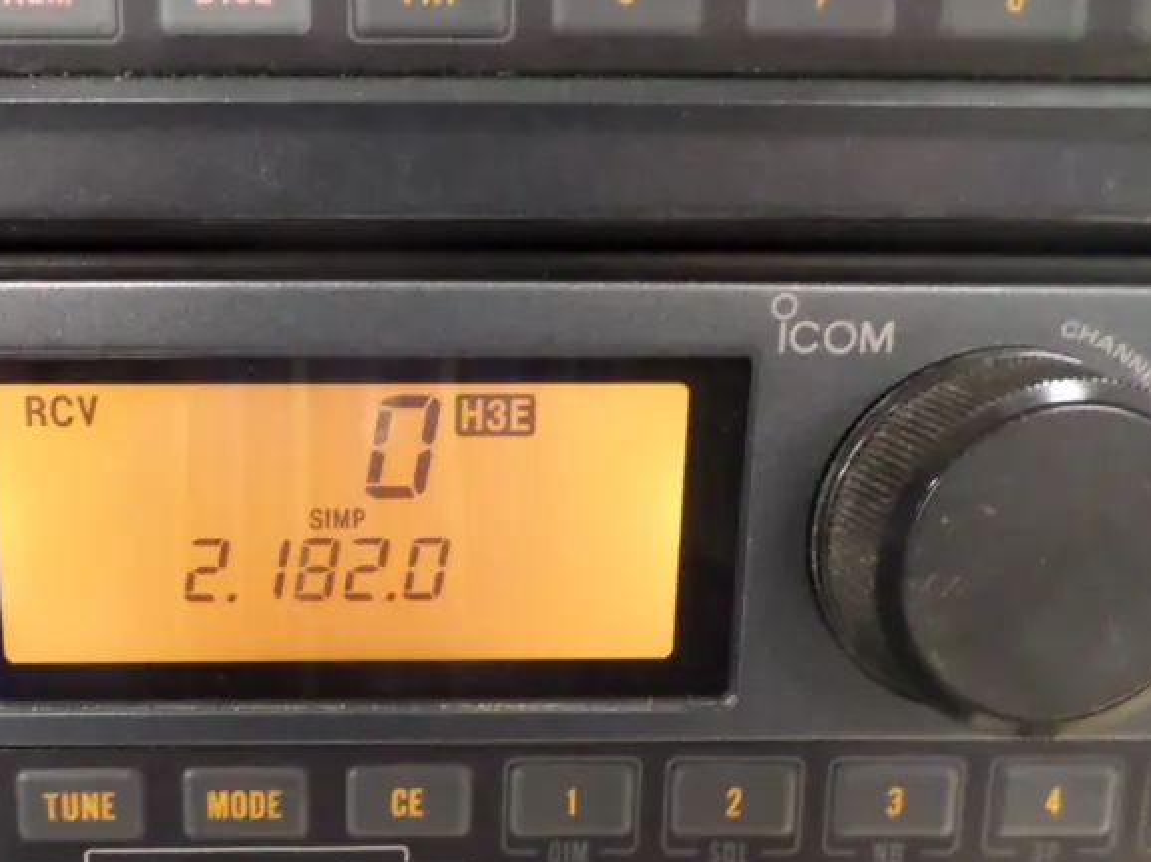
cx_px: 371
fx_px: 1296
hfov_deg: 47.0
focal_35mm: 39
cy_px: 571
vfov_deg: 36.4
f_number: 2.5
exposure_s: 1/20
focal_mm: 4.5
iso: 400
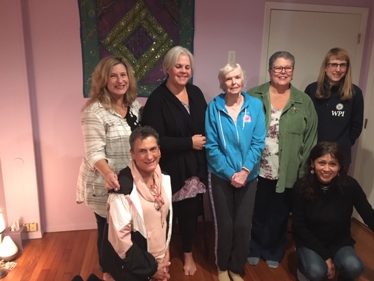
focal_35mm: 29
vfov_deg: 48.2
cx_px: 187
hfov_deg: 61.7
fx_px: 313
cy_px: 140
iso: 400
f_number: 2.2
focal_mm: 4.15
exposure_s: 1/15
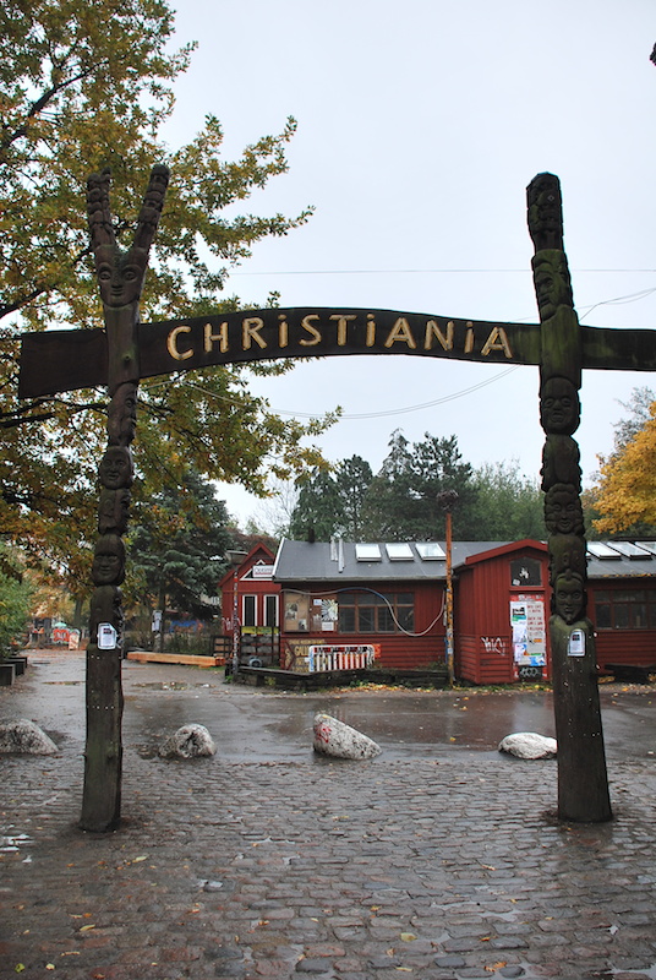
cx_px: 328
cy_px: 490
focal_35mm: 27
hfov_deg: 48.1
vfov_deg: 67.3
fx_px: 735
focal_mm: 18
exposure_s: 1/100
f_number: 5
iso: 200
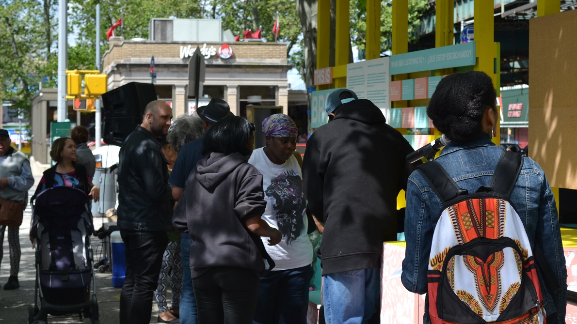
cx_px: 291
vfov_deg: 14.4
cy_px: 105
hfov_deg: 25.3
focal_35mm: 84
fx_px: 1285
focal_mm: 46
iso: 100
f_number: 7.1
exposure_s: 1/200
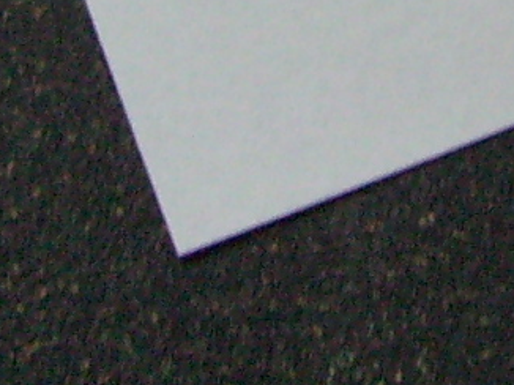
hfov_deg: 8.9
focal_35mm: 220
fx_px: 3264
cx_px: 550
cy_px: -683
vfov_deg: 6.3
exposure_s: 1/250
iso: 80
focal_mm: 5.8
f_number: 2.8
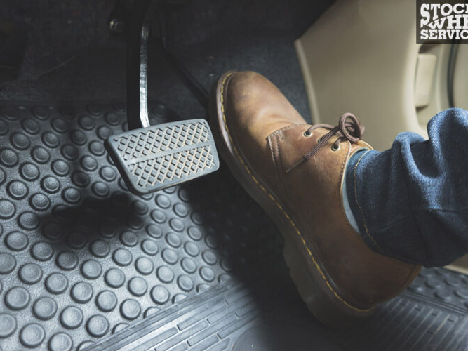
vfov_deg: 45.4
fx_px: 419
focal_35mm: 31
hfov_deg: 58.3
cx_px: 250
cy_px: 174
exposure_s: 1/2
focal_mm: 28
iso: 800
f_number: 4
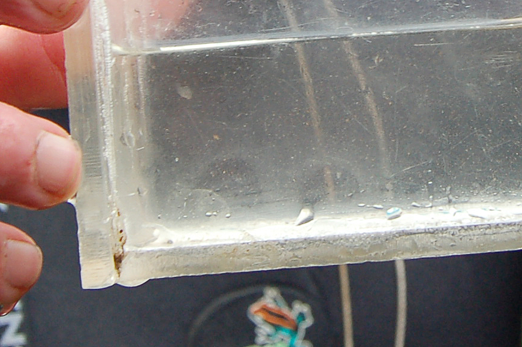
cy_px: -105
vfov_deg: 11.7
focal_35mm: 114
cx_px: 424
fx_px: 1651
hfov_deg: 17.8
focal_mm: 22
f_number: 5.6
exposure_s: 1/125
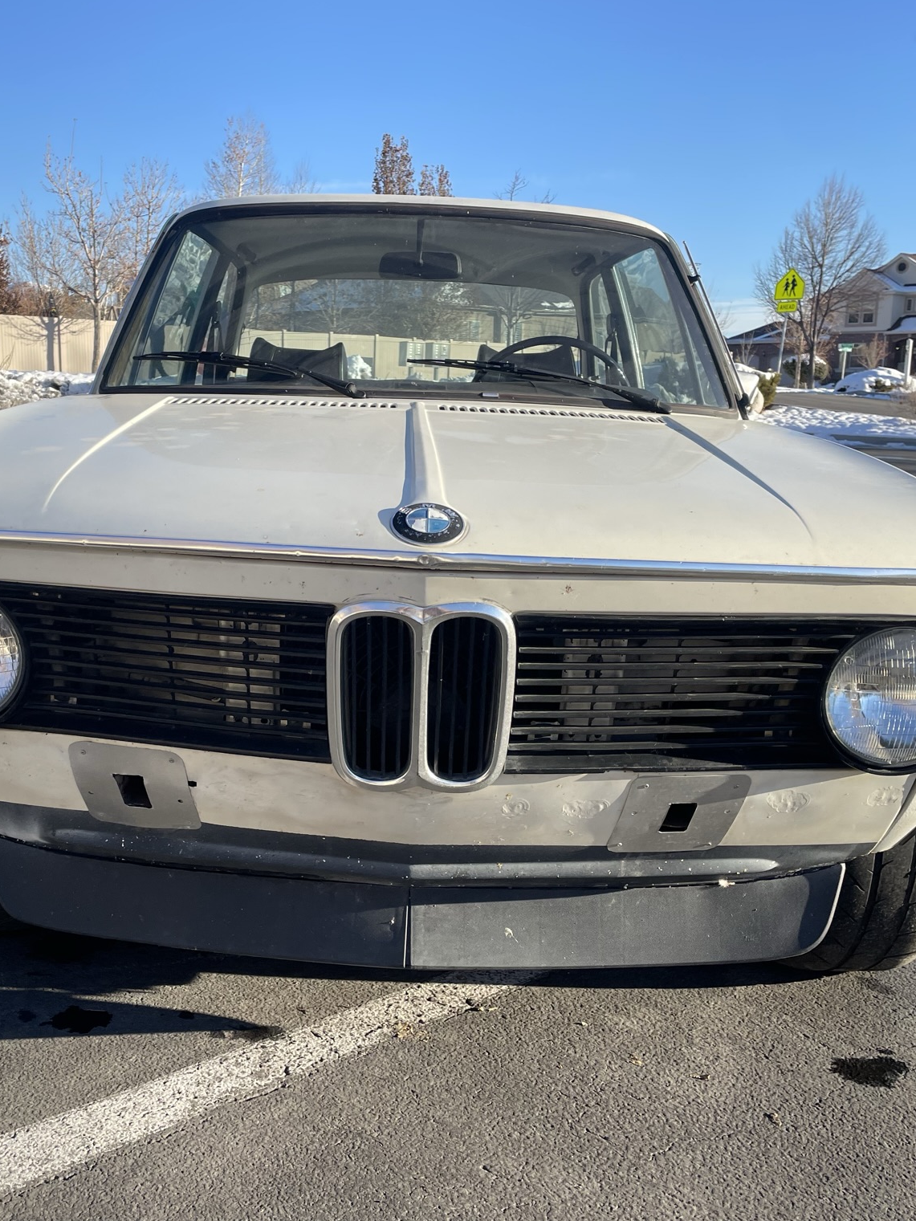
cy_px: 606
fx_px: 1235
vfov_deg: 52.6
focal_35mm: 35
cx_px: 377
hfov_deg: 40.6
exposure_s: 1/2092
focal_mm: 4.2
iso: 32
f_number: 1.6
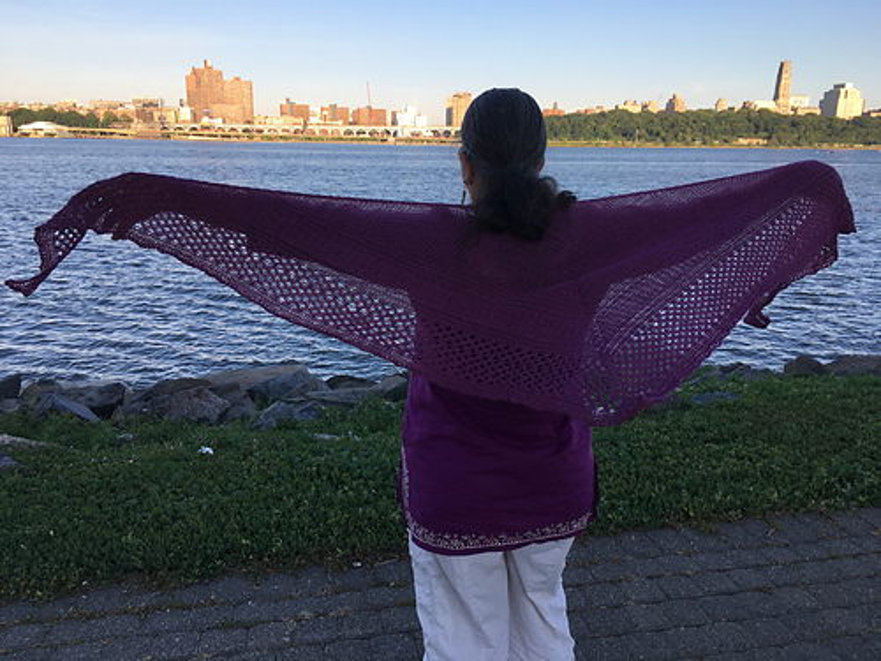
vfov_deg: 48.2
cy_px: 330
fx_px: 738
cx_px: 440
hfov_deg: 61.7
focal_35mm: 29
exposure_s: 1/578
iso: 25
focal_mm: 4.15
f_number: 2.2
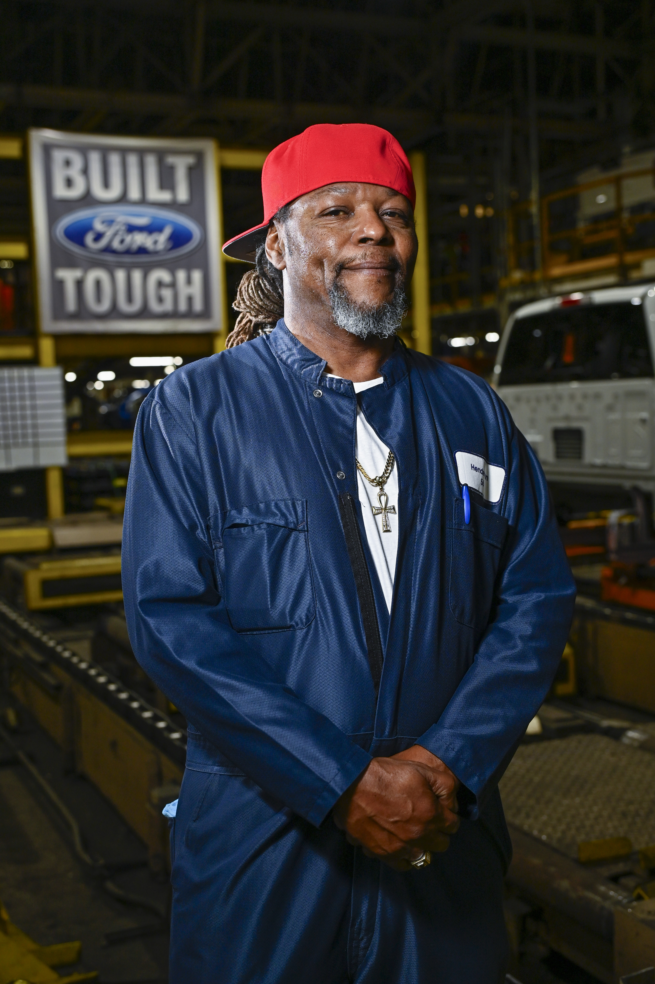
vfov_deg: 45.5
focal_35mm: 43
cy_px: 492
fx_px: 1175
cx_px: 328
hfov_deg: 31.1
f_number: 4
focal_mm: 43
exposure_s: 1/160
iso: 500
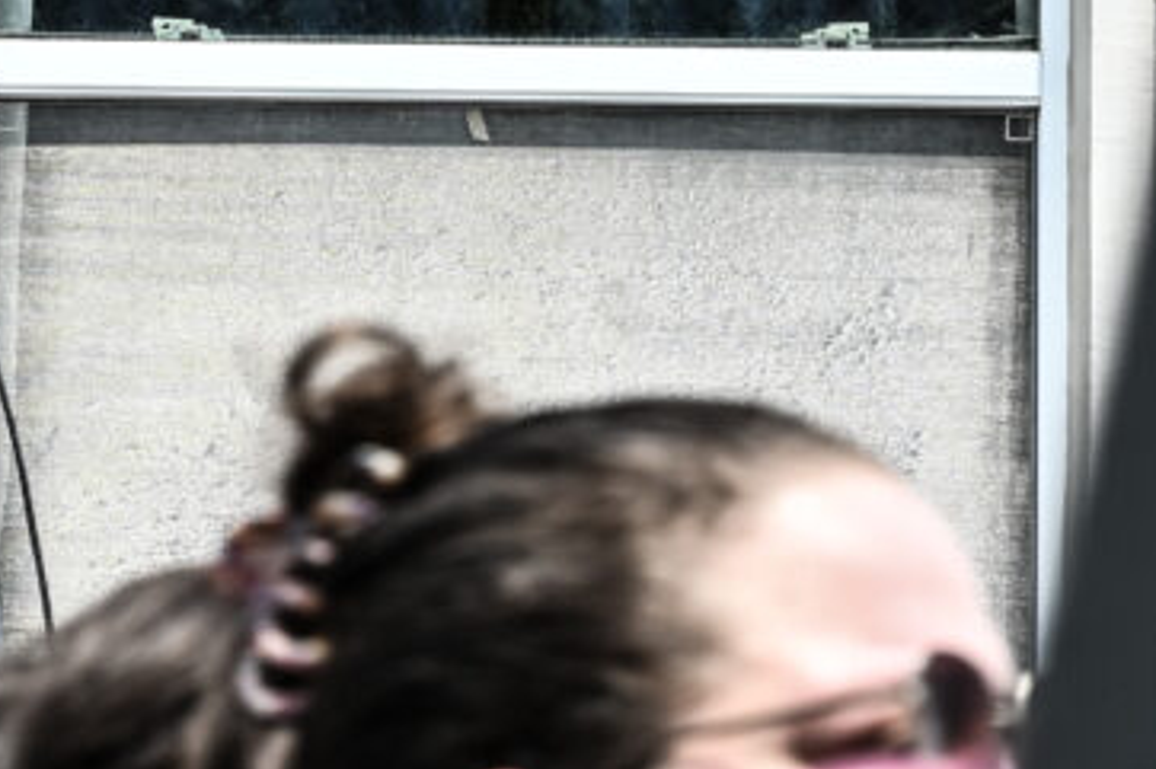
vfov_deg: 2.7
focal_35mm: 509
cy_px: 428
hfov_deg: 4.0
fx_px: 16336
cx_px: -916
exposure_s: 1/250
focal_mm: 120
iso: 250
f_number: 10
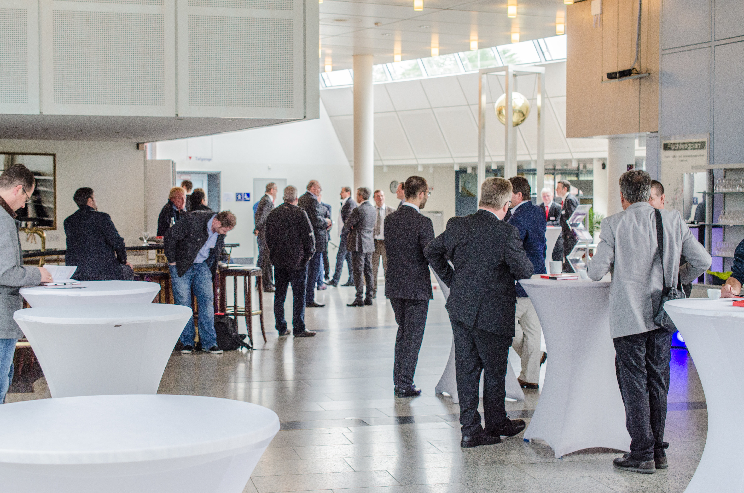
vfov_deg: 22.5
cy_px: 246
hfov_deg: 33.5
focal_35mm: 60
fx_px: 1237
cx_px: 372
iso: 360
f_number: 5
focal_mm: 40
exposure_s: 1/160
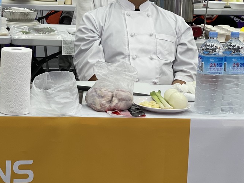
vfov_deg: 11.9
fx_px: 874
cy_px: 59
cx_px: 75
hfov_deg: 15.9
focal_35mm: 124
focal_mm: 7.5
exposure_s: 1/120
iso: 100
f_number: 2.2
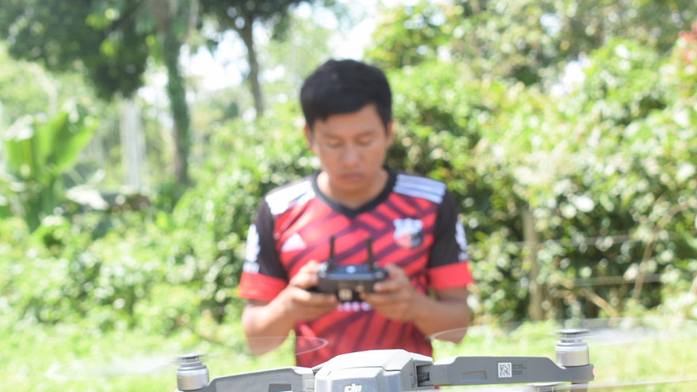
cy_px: 253
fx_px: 1811
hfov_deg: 21.8
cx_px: 385
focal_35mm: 98
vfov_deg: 12.3
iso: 200
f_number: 11
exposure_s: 1/80
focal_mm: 46
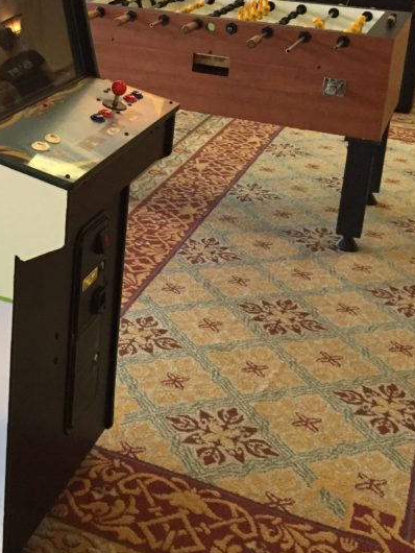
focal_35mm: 56
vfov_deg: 33.4
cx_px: 38
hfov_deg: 25.3
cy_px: 113
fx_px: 894
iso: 250
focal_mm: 4.15
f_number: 2.2
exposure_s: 1/30
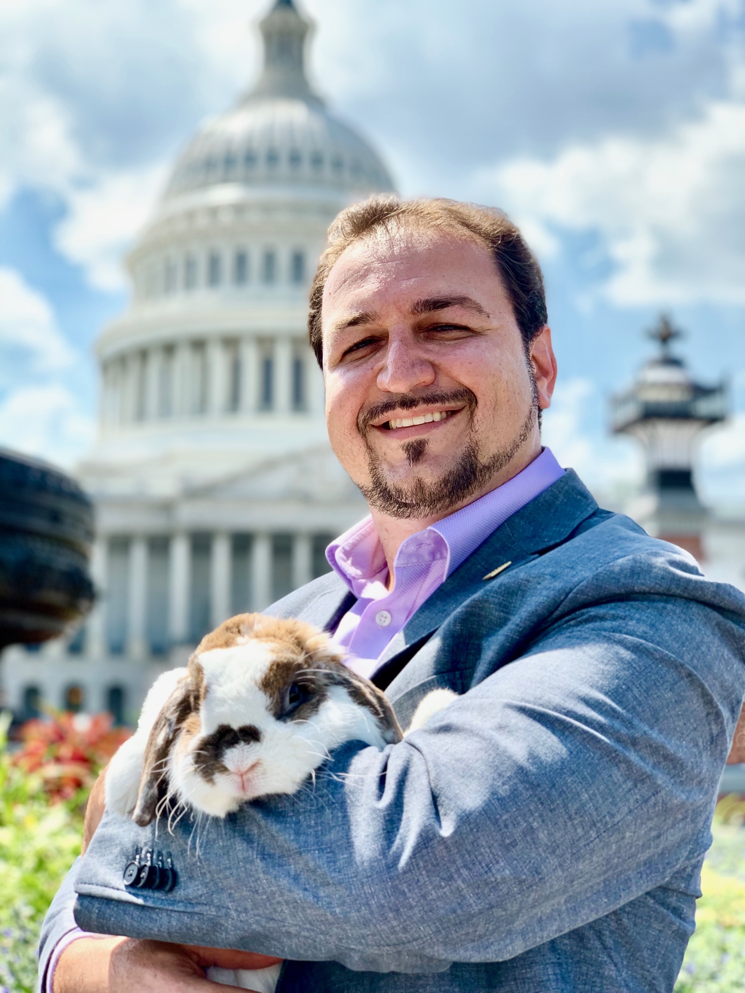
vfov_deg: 36.8
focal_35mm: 52
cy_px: 496
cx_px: 372
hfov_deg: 28.0
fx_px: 1492
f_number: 2.4
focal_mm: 6
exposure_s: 1/527
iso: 16
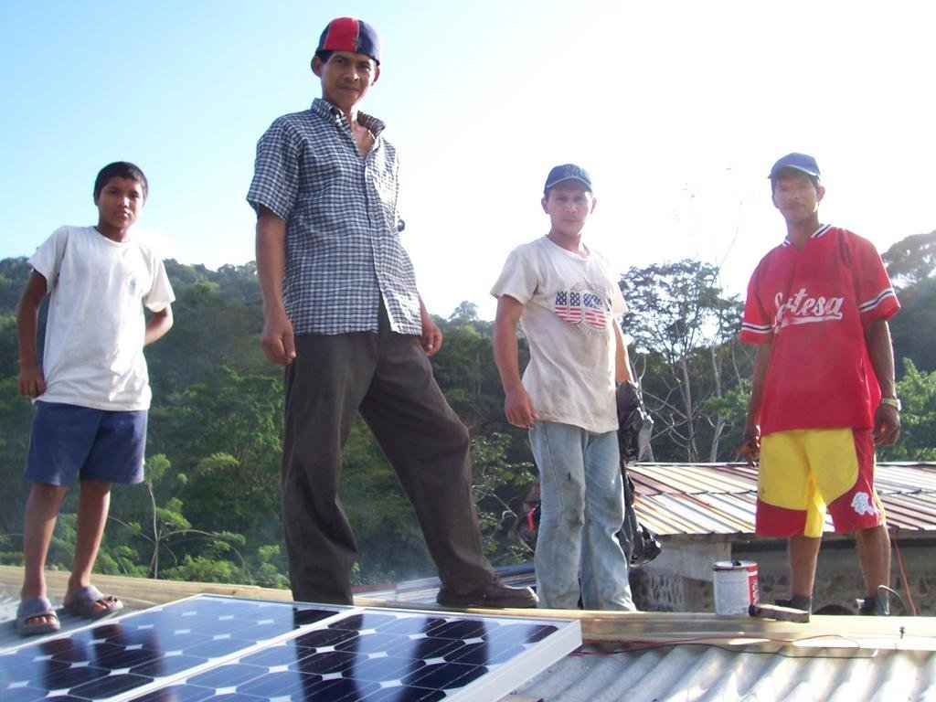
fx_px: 919
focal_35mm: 34
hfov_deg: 54.0
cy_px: 351
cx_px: 468
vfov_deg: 41.8
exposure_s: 1/180
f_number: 5.6
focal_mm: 5.6
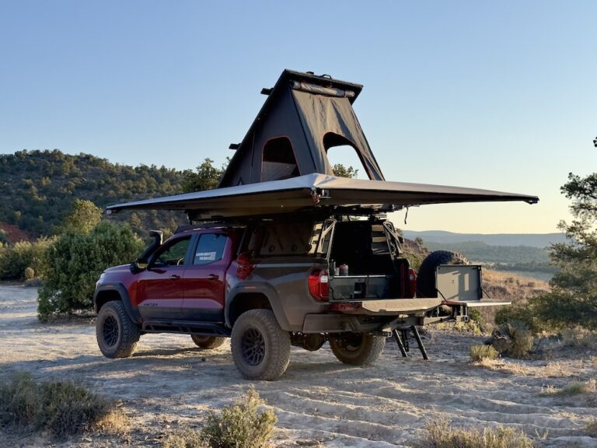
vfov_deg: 30.3
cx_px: 298
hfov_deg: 39.7
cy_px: 224
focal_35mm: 48
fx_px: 828
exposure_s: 1/2667
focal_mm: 6.86
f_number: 1.78
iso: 64
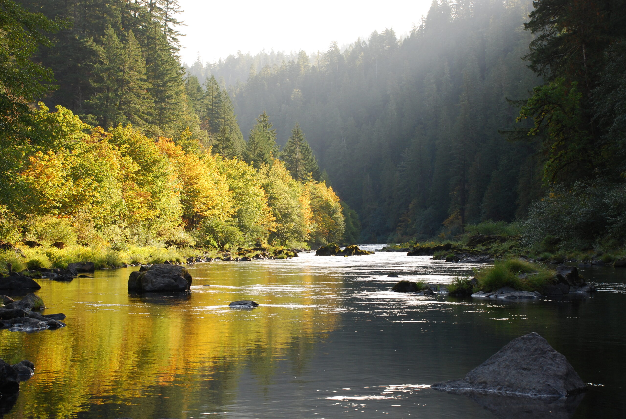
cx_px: 313
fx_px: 1254
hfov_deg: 28.0
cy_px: 210
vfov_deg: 19.0
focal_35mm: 72
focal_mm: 48
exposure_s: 1/100
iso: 200
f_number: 9
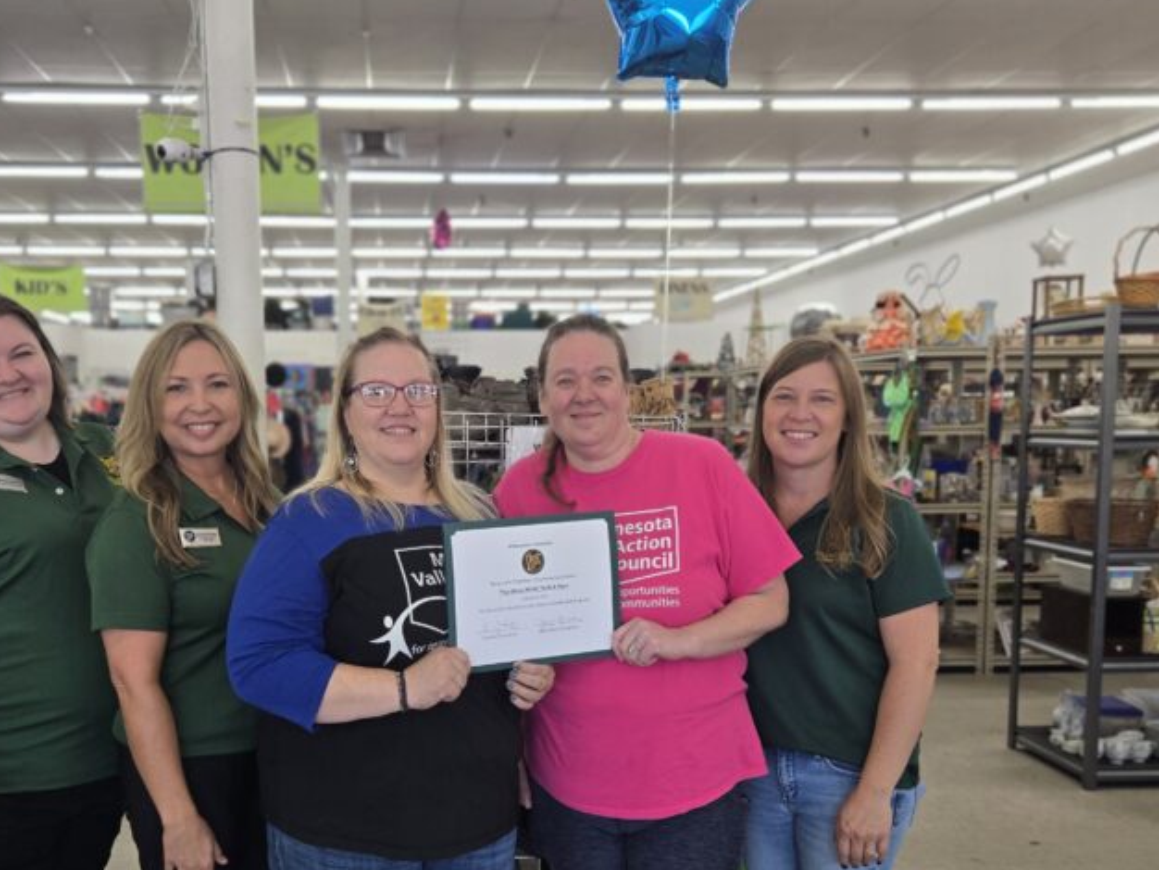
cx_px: 441
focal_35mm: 36
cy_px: 577
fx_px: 1206
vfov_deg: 39.2
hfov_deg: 50.9
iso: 80
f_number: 1.8
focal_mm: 5.4
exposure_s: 1/120
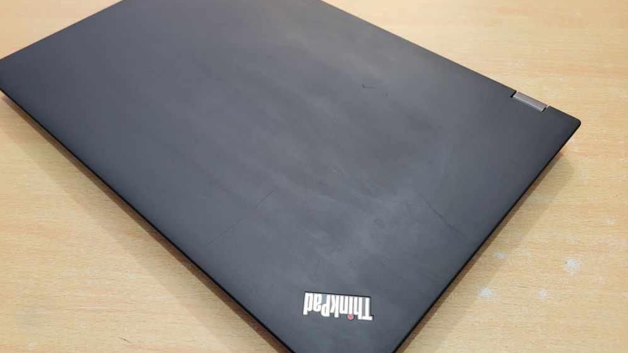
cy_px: 189
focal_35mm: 29
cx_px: 307
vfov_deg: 40.2
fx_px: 483
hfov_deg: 66.0
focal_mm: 5.4
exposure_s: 1/40
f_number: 1.8
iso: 250
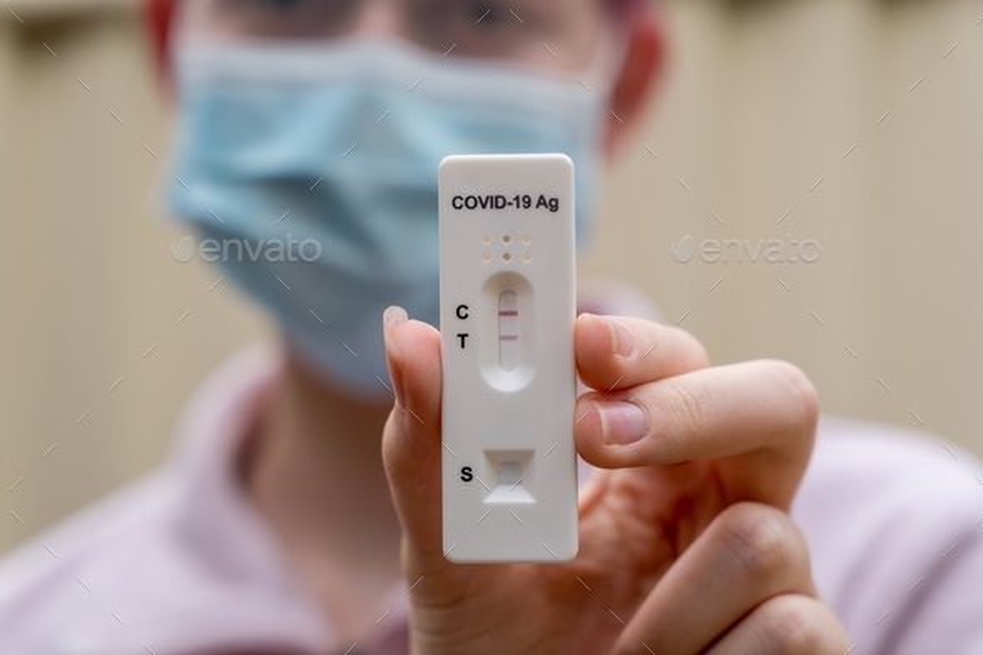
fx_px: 1911
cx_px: 492
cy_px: 328
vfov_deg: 19.4
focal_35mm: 70
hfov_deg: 28.9
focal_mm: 70
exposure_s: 1/500
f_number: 5.6
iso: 250
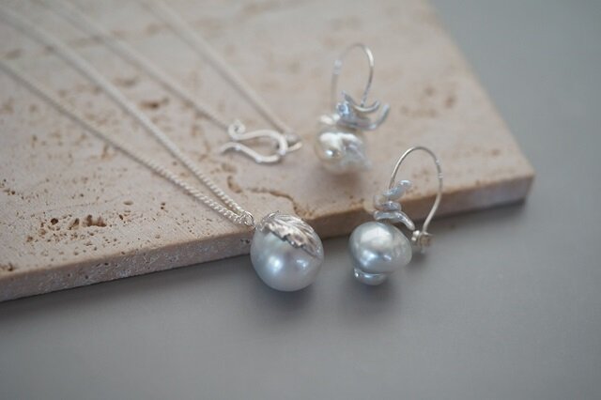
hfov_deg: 39.6
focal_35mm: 50
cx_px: 300
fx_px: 834
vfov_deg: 27.0
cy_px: 200
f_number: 4
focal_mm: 50
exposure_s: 1/60
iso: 1250
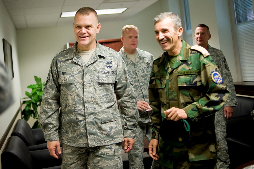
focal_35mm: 35
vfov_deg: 37.8
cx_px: 127
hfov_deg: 54.5
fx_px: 247
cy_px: 84
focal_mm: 35
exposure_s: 1/200
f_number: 2
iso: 1600
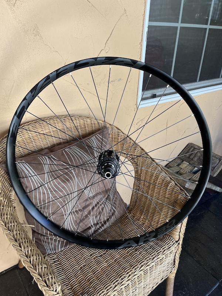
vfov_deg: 67.3
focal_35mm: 26
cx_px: 111
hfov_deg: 53.1
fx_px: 222
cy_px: 148
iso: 80
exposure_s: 1/122
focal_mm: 5.1
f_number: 1.6
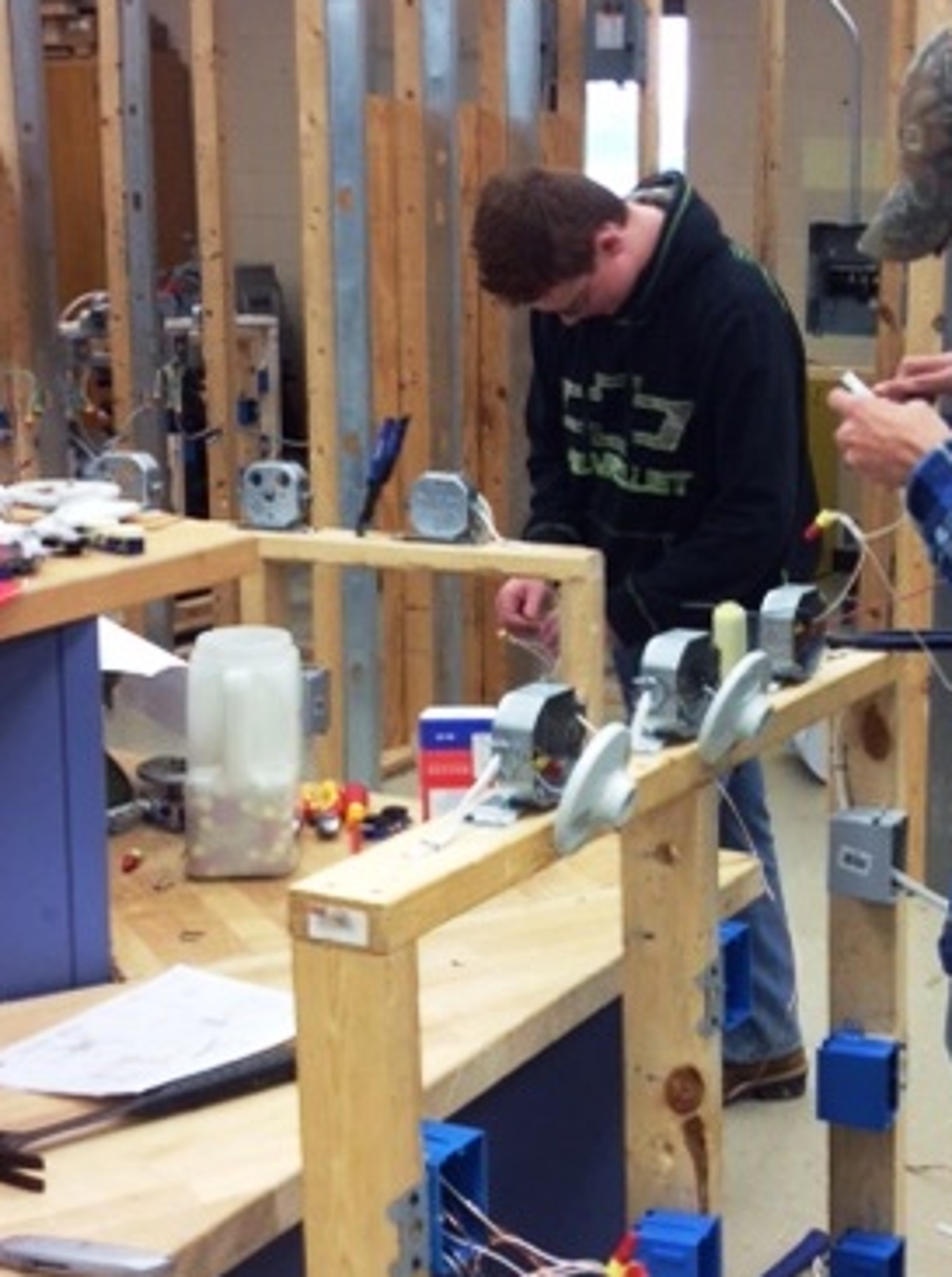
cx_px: 778
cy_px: 649
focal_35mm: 56
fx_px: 2061
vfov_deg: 34.4
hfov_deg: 25.5
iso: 40
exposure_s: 1/40
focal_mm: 3.3
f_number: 2.4
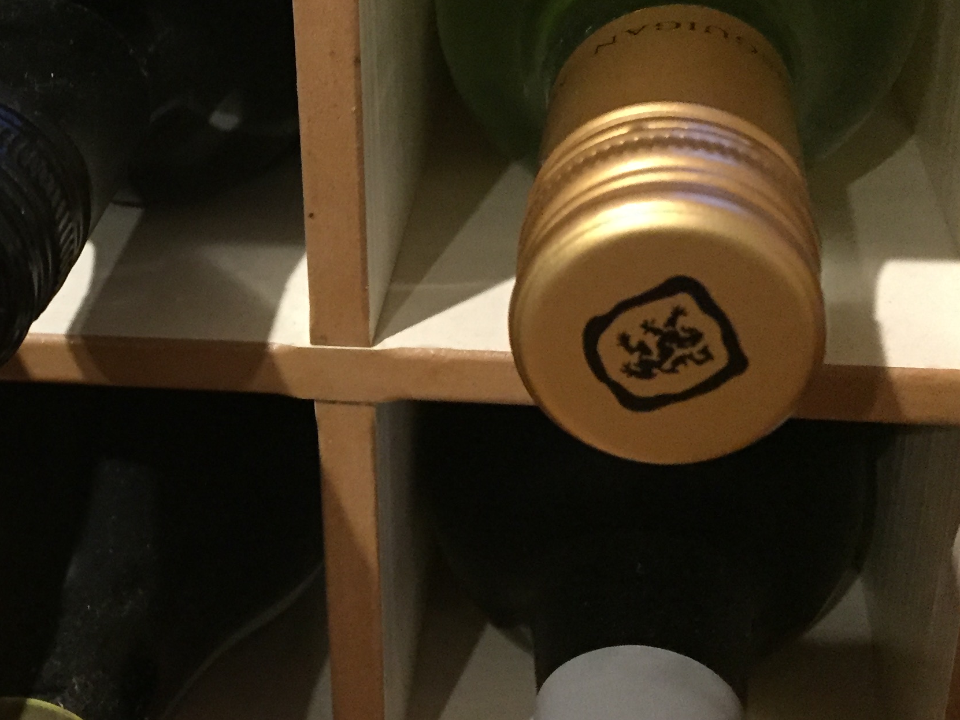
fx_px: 1580
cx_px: 165
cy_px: 317
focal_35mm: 57
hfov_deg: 32.7
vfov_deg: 25.6
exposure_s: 1/17
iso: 250
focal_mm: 4.15
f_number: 2.2
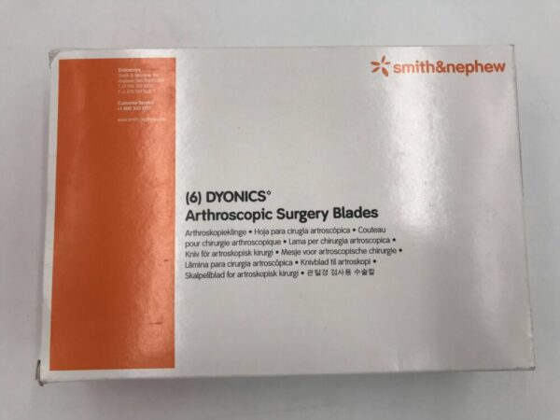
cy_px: 210
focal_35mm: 28
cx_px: 280
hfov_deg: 63.4
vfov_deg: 49.7
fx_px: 453
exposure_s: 1/120
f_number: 1.8
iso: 32
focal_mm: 3.99
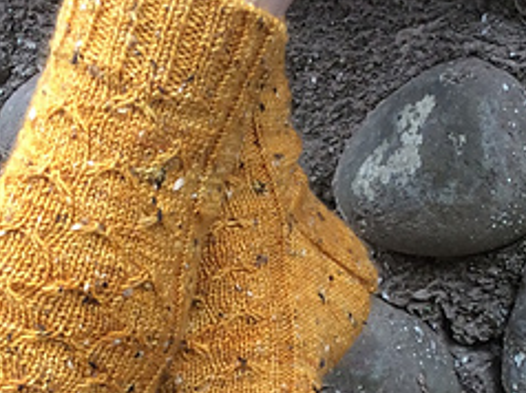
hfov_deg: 22.8
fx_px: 1305
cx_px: 292
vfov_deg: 16.7
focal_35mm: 86
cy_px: 400
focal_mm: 3.3
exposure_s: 1/40
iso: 40
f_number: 2.4
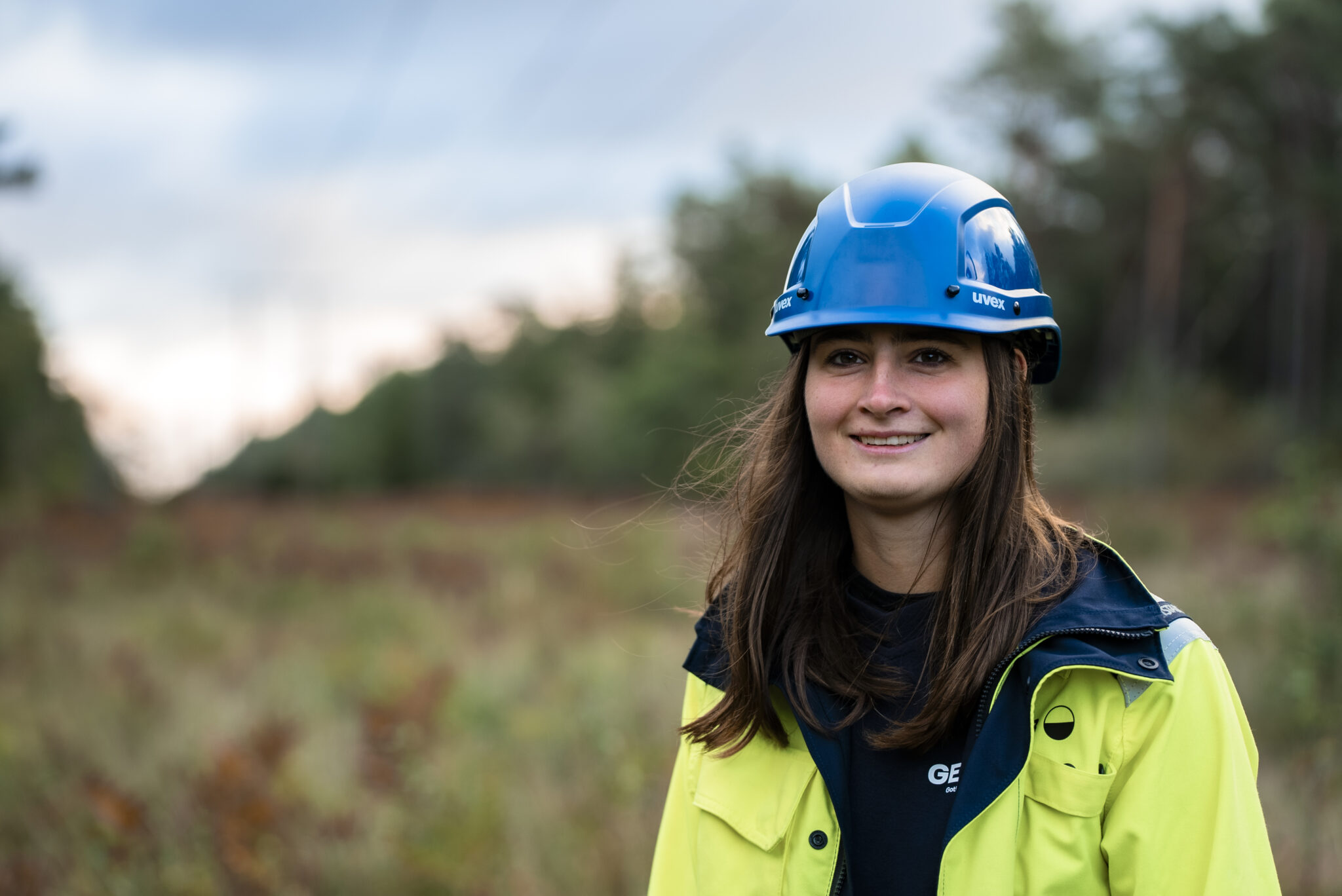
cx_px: 671
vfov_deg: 16.5
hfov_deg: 24.5
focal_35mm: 83
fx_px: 3096
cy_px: 448
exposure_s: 1/160
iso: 125
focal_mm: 83
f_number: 2.8
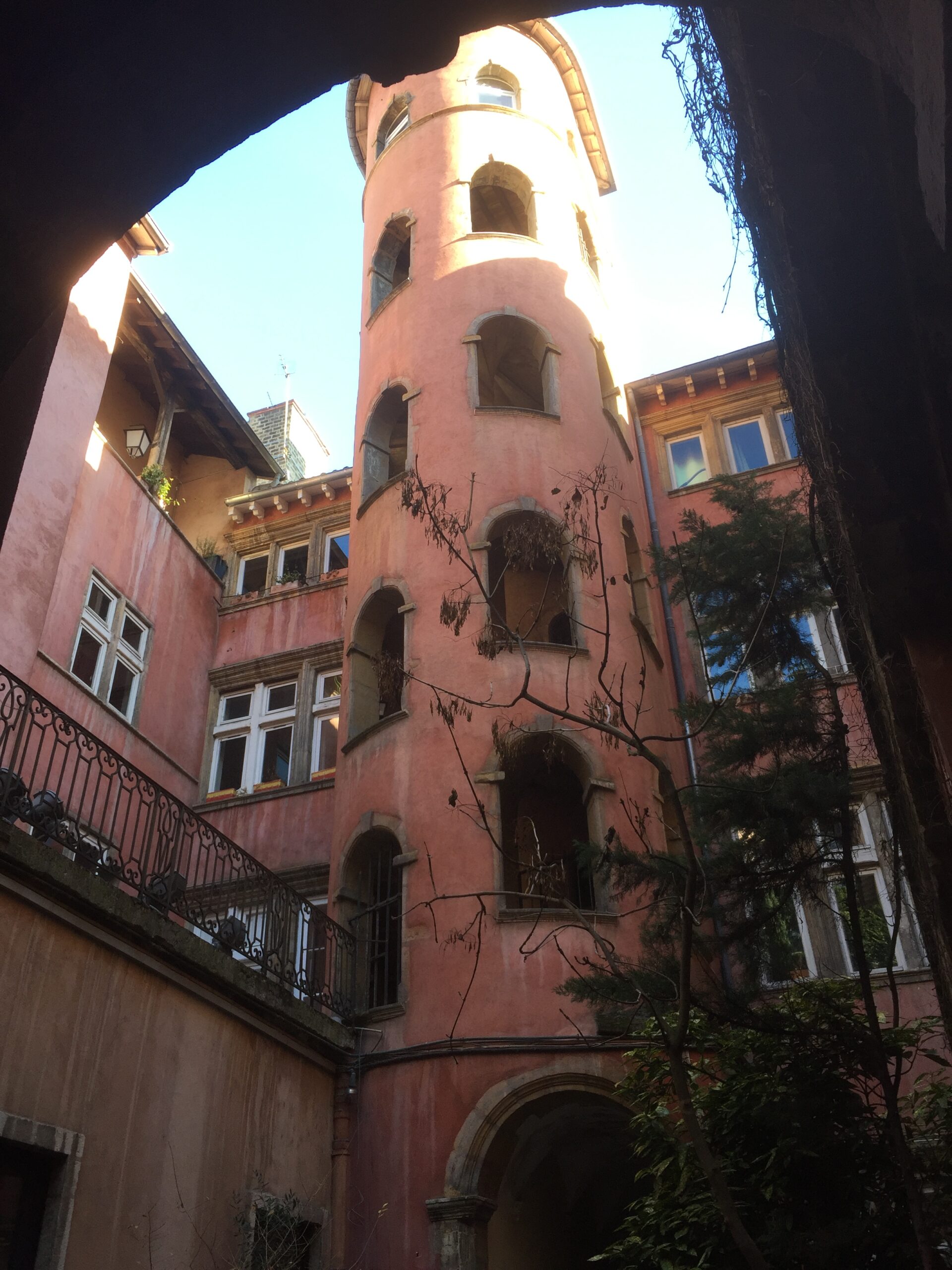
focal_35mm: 29
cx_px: 476
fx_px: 1063
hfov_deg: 48.2
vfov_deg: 61.7
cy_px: 635
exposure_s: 1/103
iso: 32
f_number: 2.2
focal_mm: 4.15
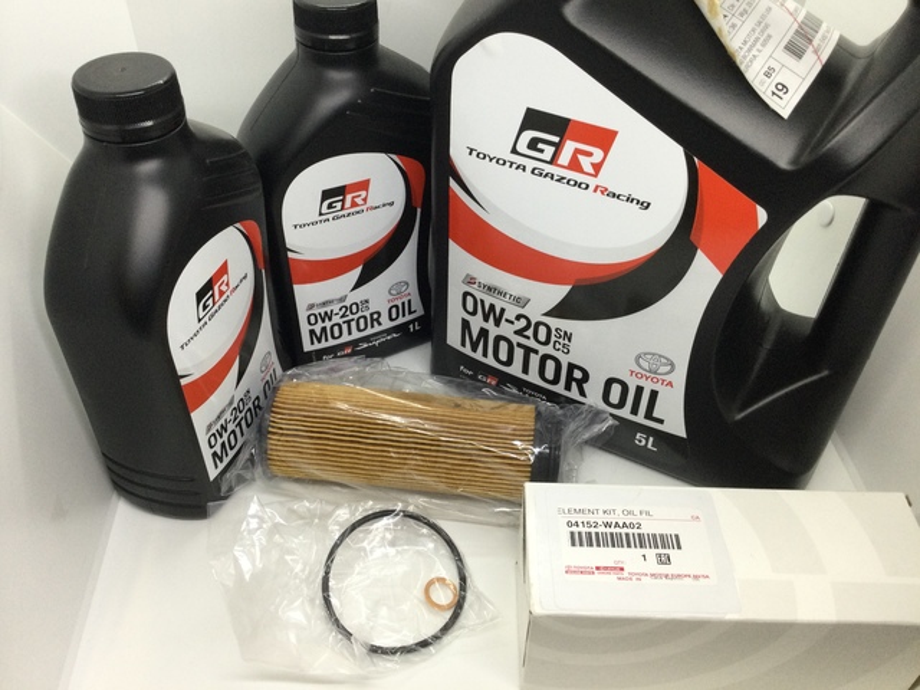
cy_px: 345
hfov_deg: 58.4
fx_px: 824
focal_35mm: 31
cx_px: 460
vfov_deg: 45.4
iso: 32
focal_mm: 3.3
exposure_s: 1/30
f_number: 2.4
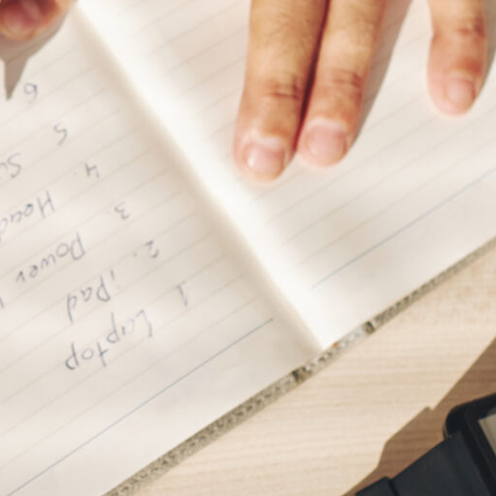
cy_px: 163
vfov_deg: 11.8
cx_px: -83
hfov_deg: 11.6
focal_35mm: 148
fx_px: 2399
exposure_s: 1/1600
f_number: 2.8
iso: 200
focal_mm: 23
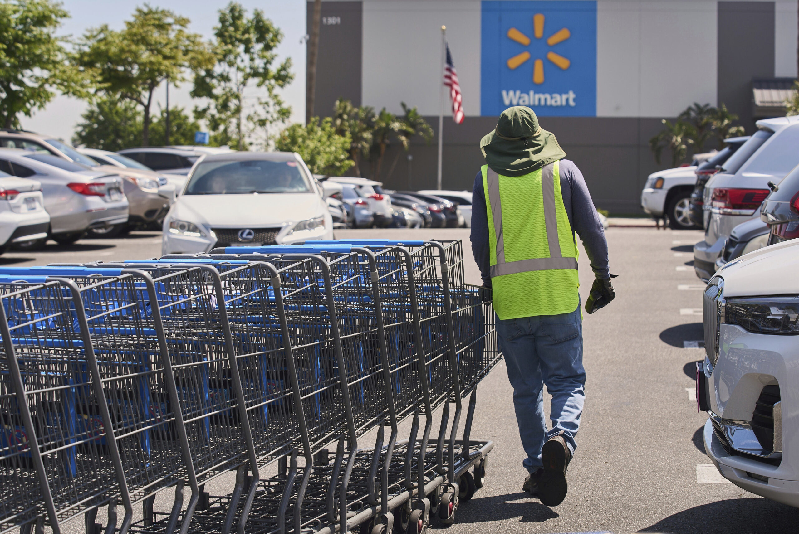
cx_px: 400
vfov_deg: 17.8
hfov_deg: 26.3
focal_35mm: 77
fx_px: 1710
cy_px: 267
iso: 250
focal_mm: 77
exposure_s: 1/1000
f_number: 5.6
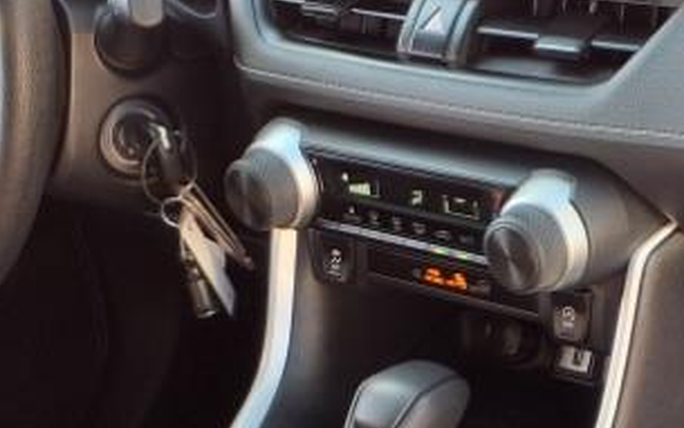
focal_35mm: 96
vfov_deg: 13.2
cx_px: 610
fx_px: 1791
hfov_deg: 21.2
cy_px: 536
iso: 40
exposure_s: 1/120
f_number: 1.9
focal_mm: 3.58
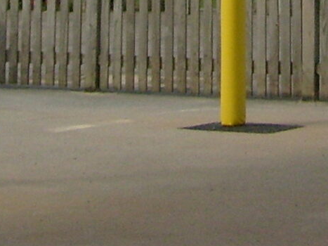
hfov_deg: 10.2
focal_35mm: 192
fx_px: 1819
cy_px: -413
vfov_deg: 7.1
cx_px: 317
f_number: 7.1
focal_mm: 5.8
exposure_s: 1/250
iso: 80
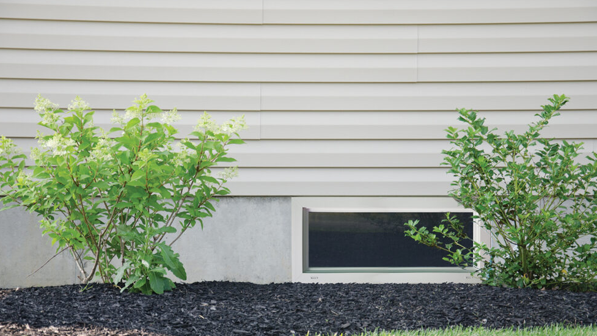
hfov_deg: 18.6
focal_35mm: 115
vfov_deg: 10.5
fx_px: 1821
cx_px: 300
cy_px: 203
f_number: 6.7
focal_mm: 70
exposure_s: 1/180
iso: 100
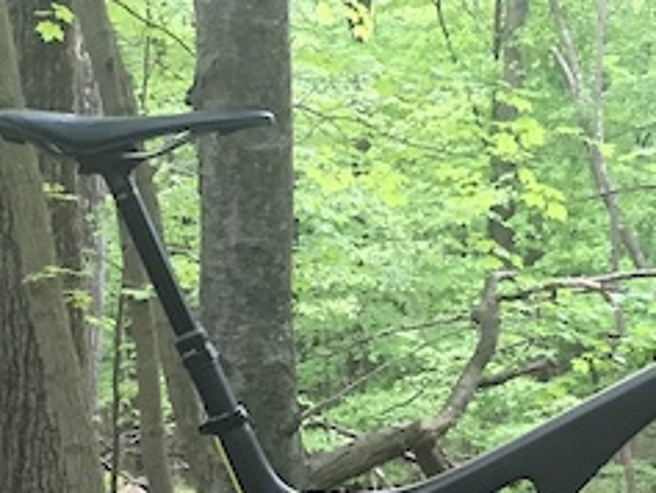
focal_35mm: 98
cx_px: 509
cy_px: 535
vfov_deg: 14.8
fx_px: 1858
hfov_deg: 19.8
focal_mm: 4.15
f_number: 2.2
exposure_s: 1/30
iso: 160
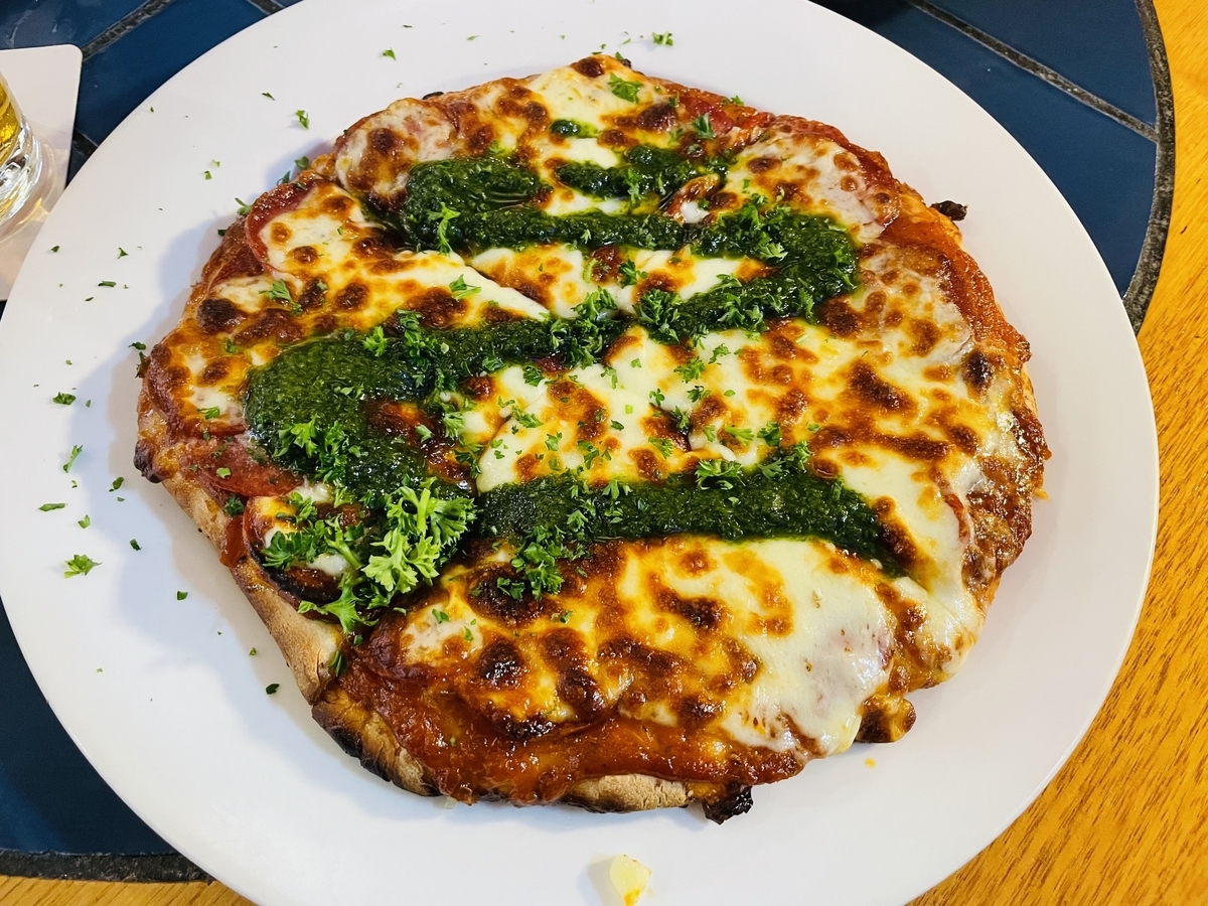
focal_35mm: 26
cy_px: 453
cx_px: 604
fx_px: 907
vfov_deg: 53.1
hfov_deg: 67.3
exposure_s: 1/33
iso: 400
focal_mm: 4.2
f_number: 1.6
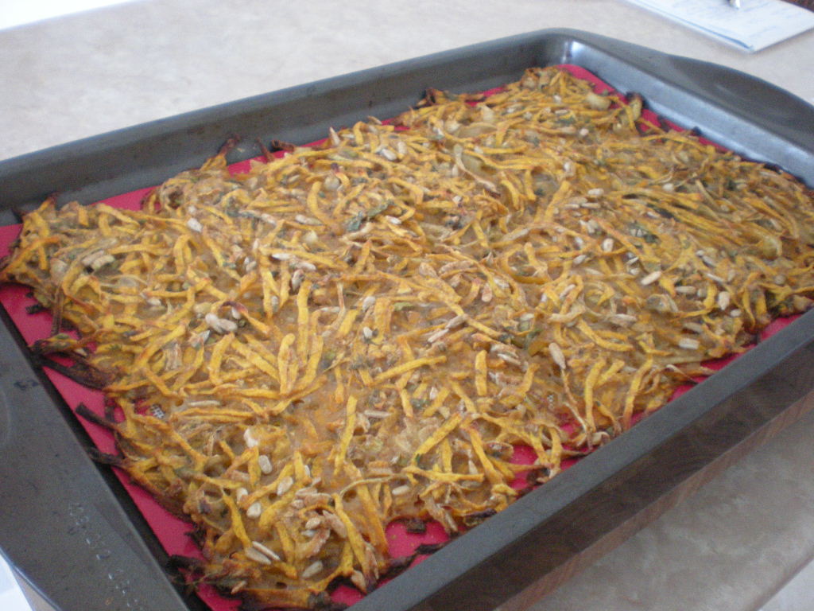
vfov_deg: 37.7
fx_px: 894
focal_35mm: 38
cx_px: 407
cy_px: 306
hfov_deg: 49.0
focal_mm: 6.3
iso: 400
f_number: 3.1
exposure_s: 1/9.3
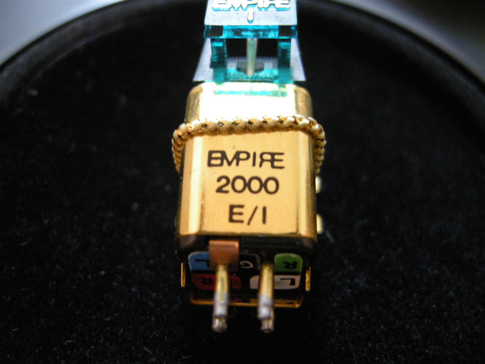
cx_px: 242
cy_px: 182
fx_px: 490
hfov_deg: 52.6
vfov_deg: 40.7
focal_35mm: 35
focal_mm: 7.5
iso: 400
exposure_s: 1/8.1
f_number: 2.7
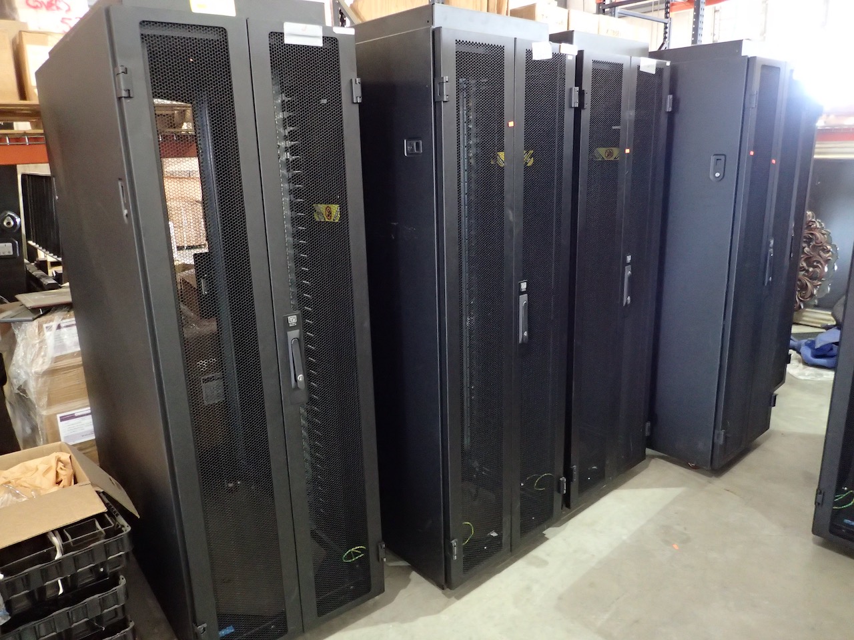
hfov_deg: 69.4
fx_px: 617
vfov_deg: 54.9
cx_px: 427
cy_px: 320
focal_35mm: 25
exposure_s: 1/20
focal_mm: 4.5
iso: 800
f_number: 2
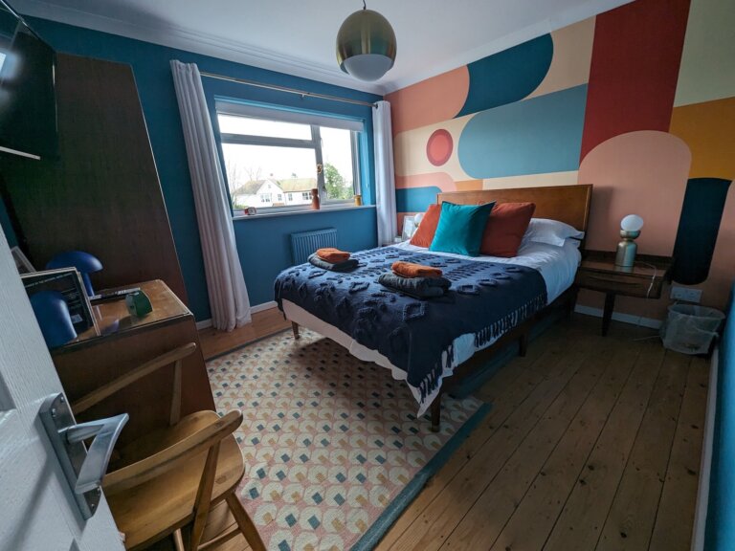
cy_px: 276
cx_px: 368
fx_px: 276
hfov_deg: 106.2
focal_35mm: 13
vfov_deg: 89.9
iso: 55
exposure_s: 1/34.3
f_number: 2.2
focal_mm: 1.95
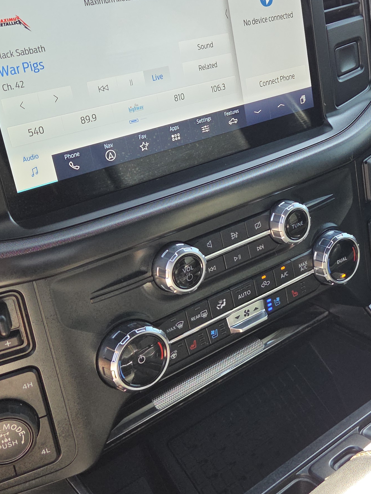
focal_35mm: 52
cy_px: 210
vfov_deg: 36.7
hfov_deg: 26.8
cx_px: 351
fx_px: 743
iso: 50
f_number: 1.8
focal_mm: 5.4
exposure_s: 1/180
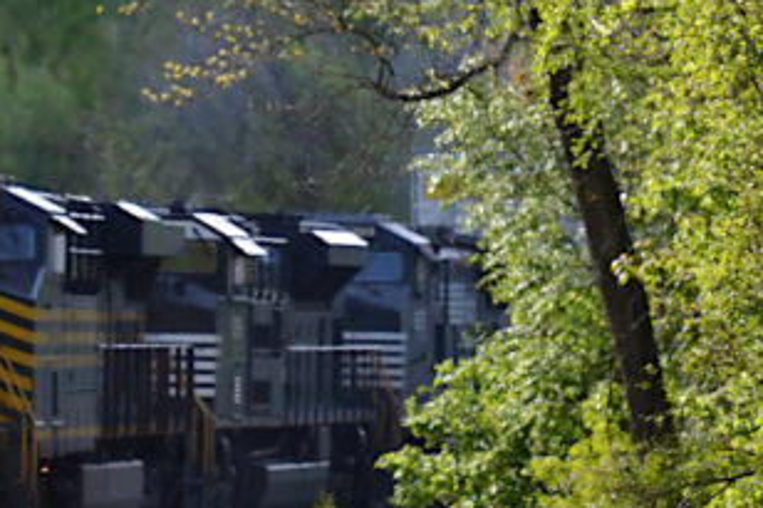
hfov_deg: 3.9
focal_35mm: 524
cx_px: 57
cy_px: 273
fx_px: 11099
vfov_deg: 2.6
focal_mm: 140
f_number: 5.6
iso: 450
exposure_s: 1/640
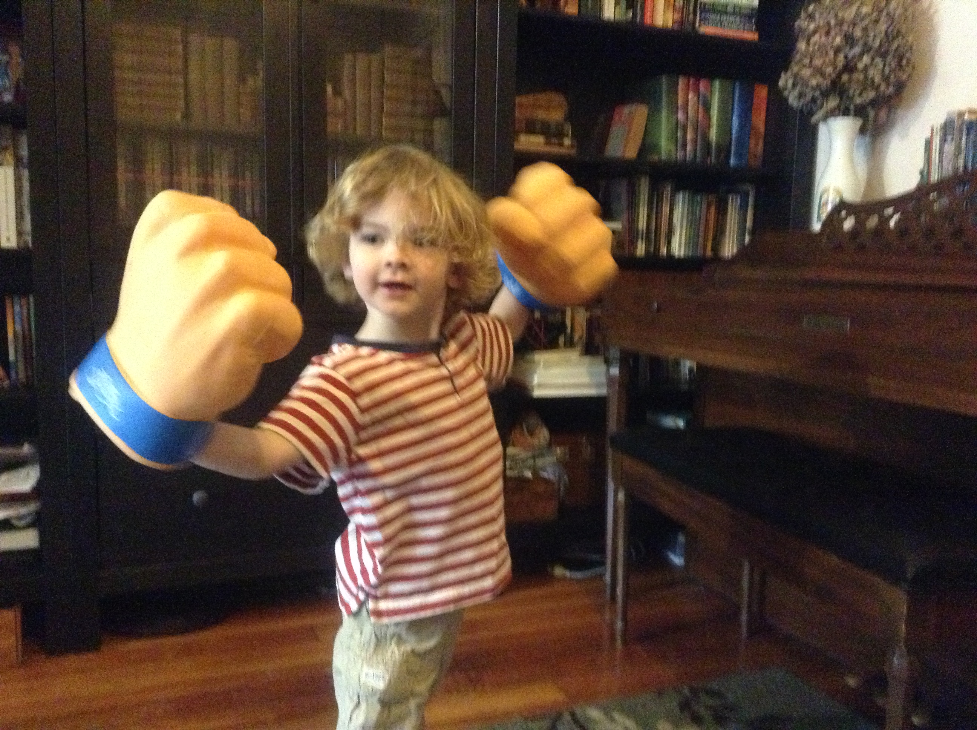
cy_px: 365
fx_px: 930
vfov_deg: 42.8
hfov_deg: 55.4
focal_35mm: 33
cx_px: 488
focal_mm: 3.3
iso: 640
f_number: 2.4
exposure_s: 1/15
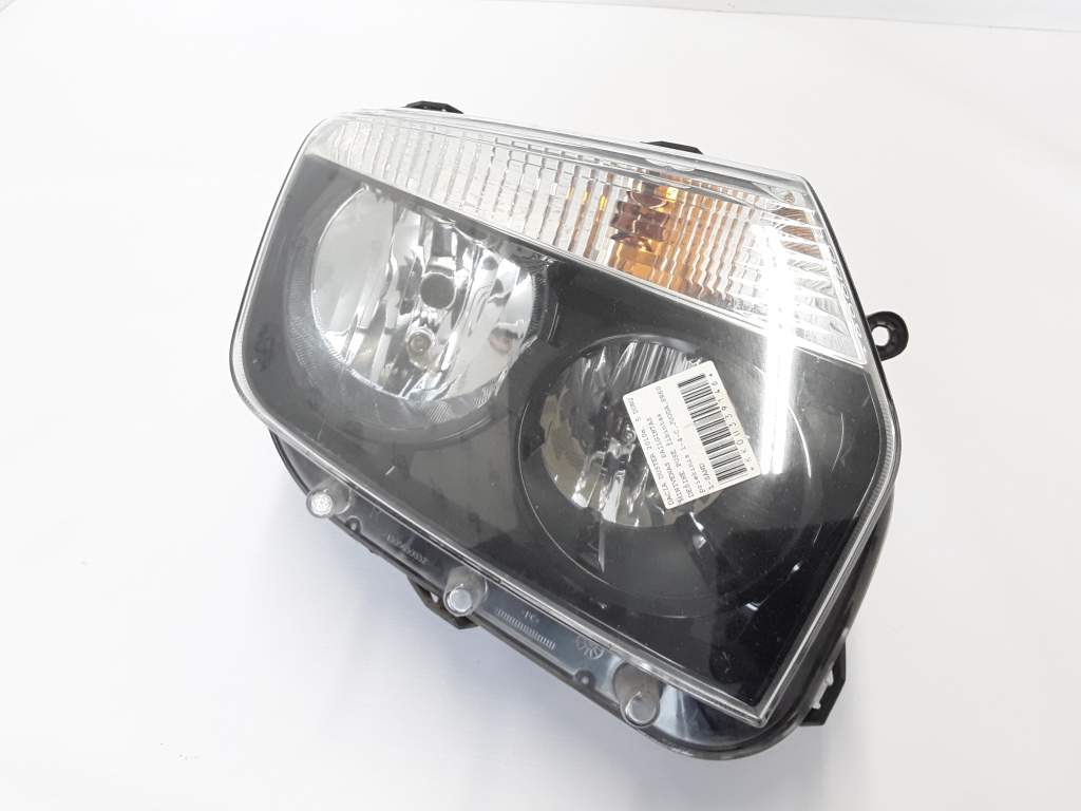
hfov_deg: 65.3
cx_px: 540
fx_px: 843
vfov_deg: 51.4
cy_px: 406
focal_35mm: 27
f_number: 1.9
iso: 50
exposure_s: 1/33
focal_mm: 2.91
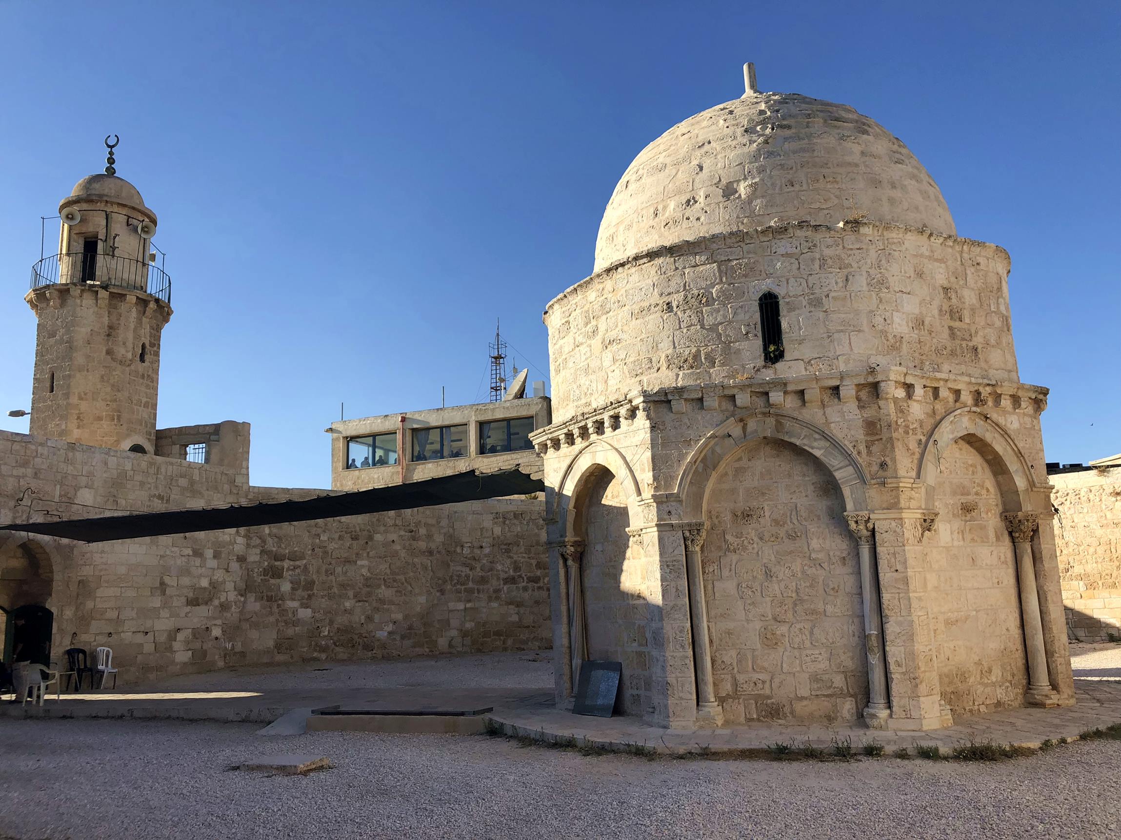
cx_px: 560
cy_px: 420
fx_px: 907
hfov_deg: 63.4
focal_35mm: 28
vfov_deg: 49.7
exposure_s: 1/1548
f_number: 1.8
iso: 20
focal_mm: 3.99
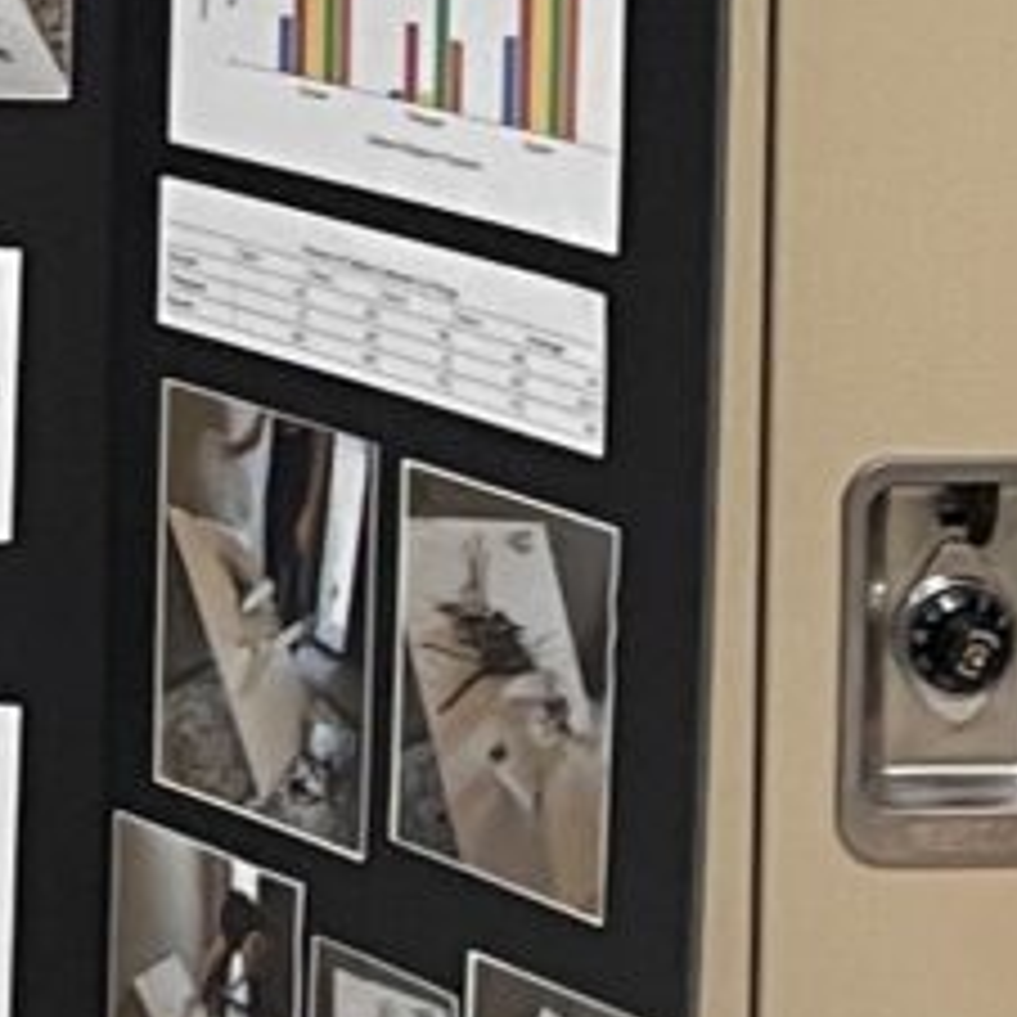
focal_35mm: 208
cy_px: -288
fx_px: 6914
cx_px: -1197
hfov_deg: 7.9
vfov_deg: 8.3
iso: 160
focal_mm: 5.1
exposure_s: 1/60
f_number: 1.6
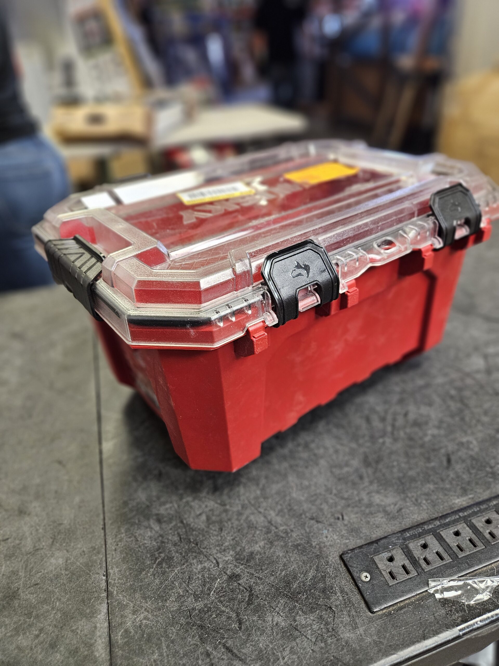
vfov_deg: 73.9
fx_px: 442
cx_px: 250
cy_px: 333
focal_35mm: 23
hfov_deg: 58.9
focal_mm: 5.4
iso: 640
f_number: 1.8
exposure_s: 1/120
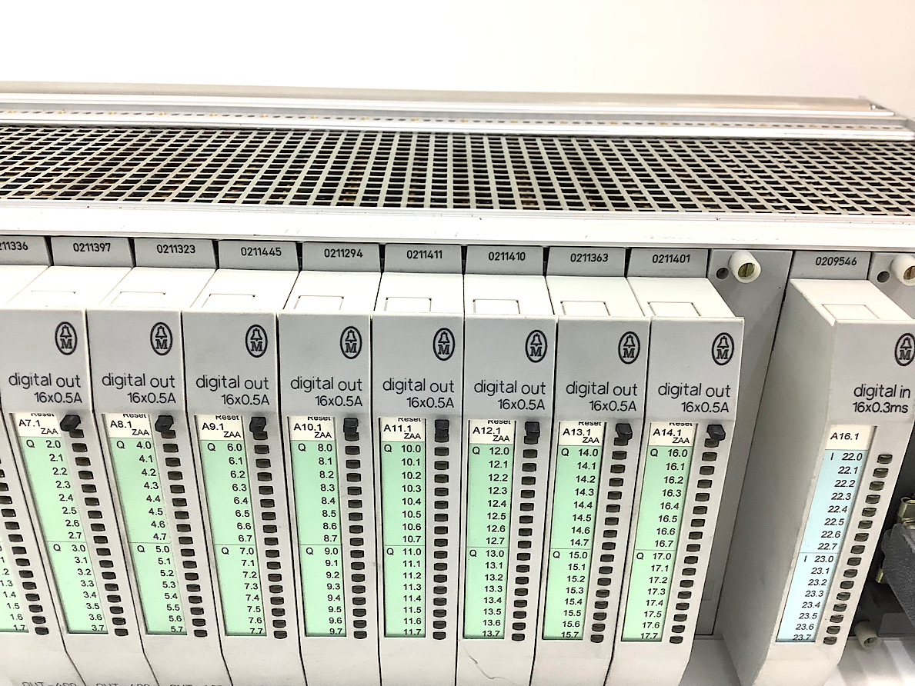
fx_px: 820
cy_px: 343
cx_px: 458
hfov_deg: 58.3
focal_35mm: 31
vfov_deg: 45.4
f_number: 2.4
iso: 100
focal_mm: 3.3
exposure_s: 1/50
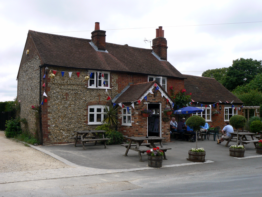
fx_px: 272
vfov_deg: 39.7
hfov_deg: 51.4
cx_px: 131
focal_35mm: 36
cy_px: 98
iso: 80
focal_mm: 6
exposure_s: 1/250
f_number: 5.6
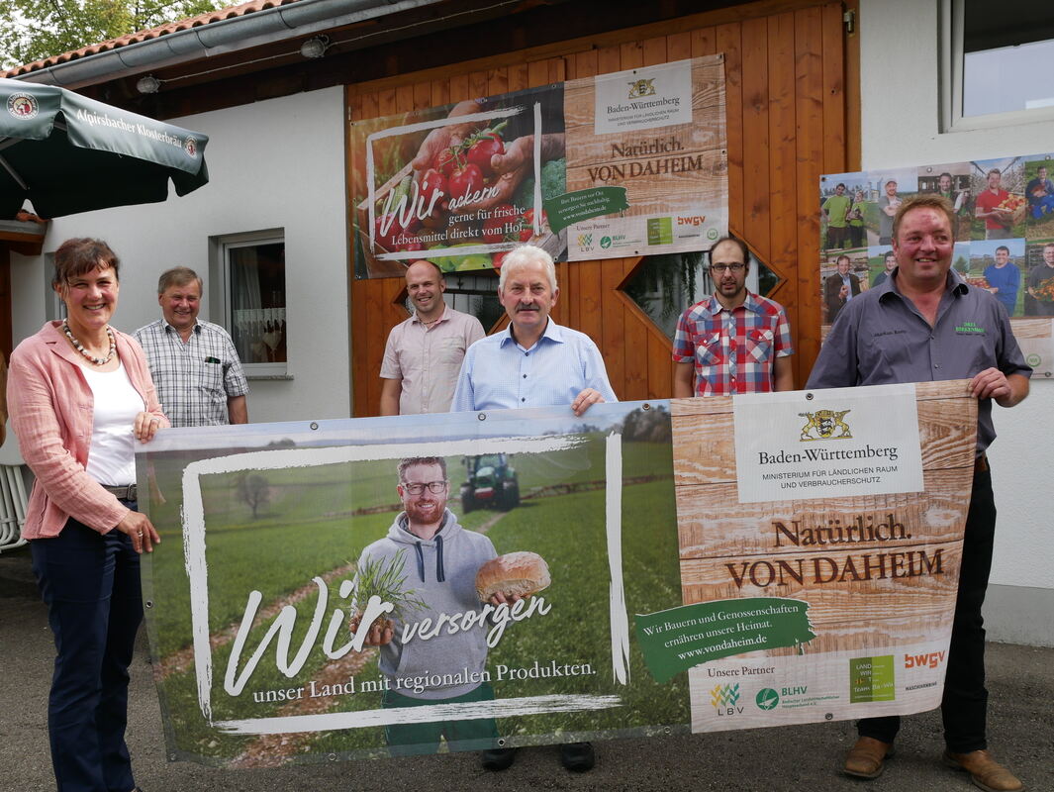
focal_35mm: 34
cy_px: 396
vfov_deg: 41.8
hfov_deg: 53.9
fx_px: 1036
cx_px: 527
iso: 200
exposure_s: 1/400
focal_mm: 17
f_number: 5
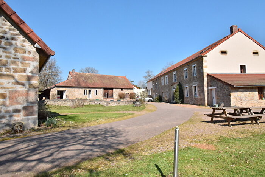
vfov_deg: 63.3
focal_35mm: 20
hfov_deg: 85.4
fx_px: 144
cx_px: 132
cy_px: 88
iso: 800
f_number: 14
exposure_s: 1/800
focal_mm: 13
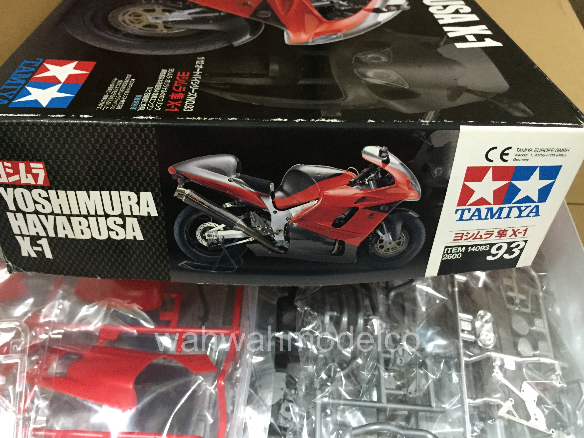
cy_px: 219
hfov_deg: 61.7
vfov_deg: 48.2
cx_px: 292
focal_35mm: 29
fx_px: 489
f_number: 2.2
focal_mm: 4.15
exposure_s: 1/17
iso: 400
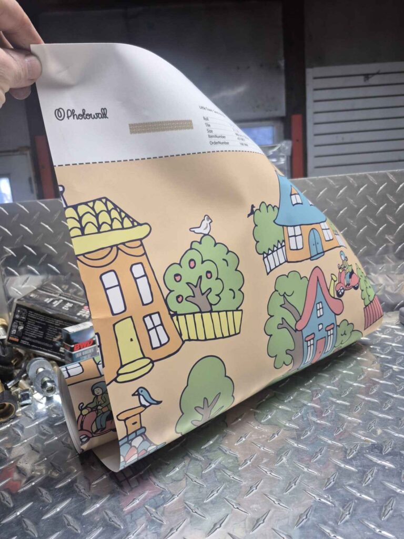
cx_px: 202
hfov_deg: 58.9
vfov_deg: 73.9
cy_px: 270
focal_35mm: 23
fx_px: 358
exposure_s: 1/120
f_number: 1.8
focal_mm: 5.4
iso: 125
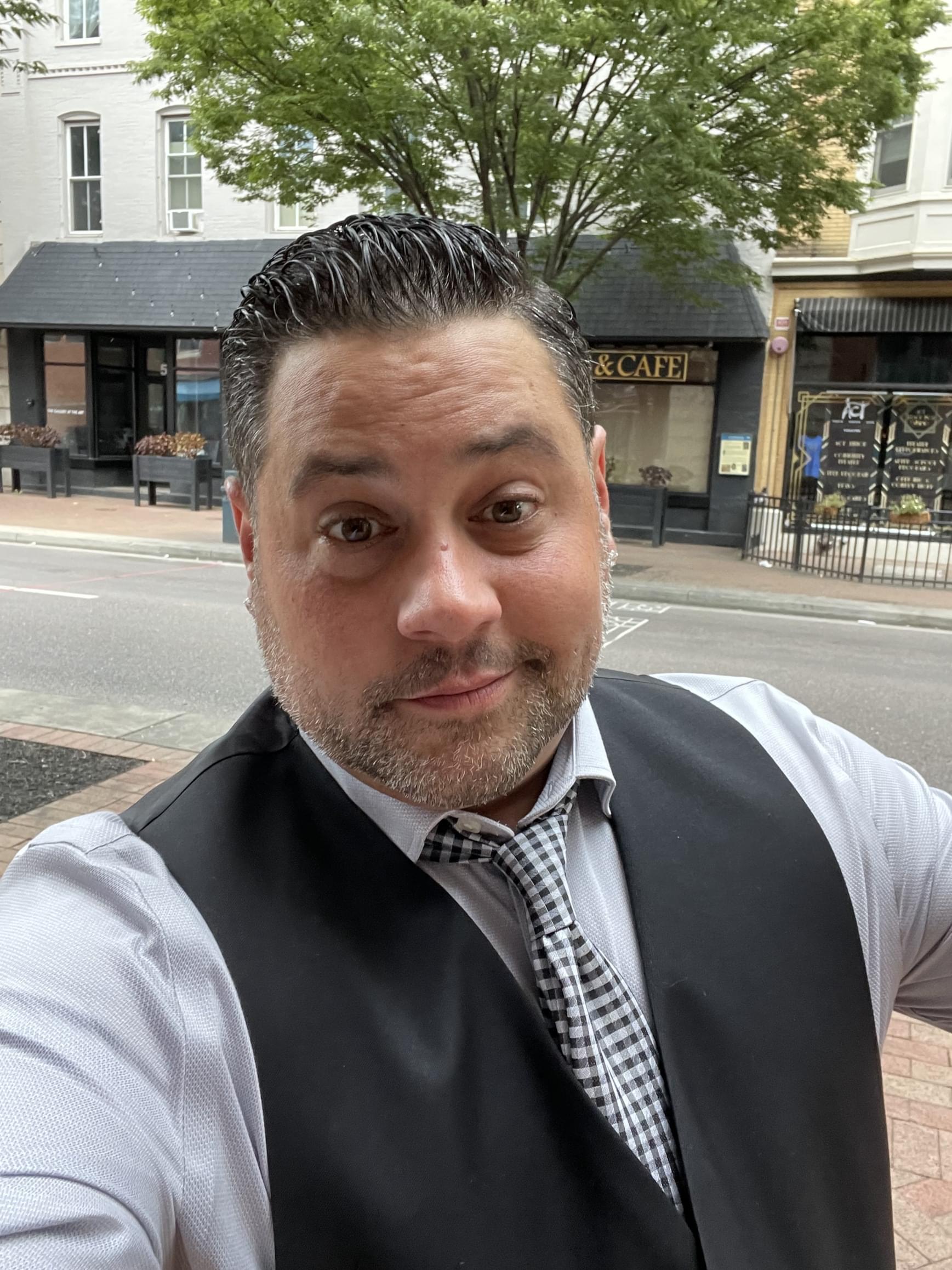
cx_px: 476
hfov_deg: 46.8
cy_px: 635
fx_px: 1100
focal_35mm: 30
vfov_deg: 60.0
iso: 250
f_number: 2.2
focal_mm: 2.71
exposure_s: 1/60
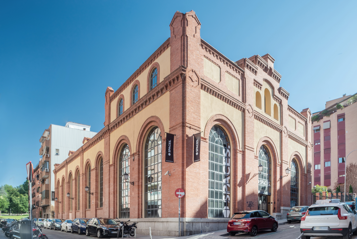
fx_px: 278
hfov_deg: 65.5
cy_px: 120
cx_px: 178
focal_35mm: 28
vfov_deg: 46.4
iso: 200
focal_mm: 28
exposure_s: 1/15
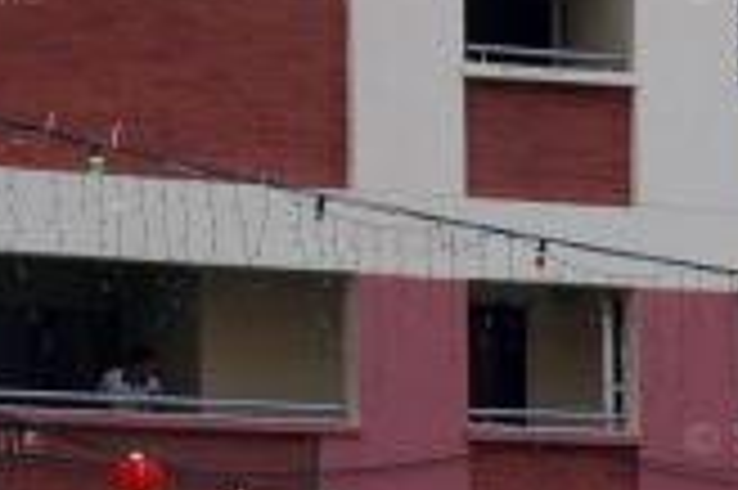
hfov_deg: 8.4
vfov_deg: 5.6
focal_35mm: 242
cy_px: 789
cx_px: 1022
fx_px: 4956
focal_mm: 48
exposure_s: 1/800
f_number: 4.8
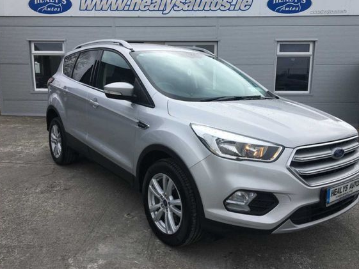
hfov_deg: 58.3
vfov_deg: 45.5
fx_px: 322
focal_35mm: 31
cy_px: 132
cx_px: 184
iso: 25
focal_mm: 4.15
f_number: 2.2
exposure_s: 1/1083
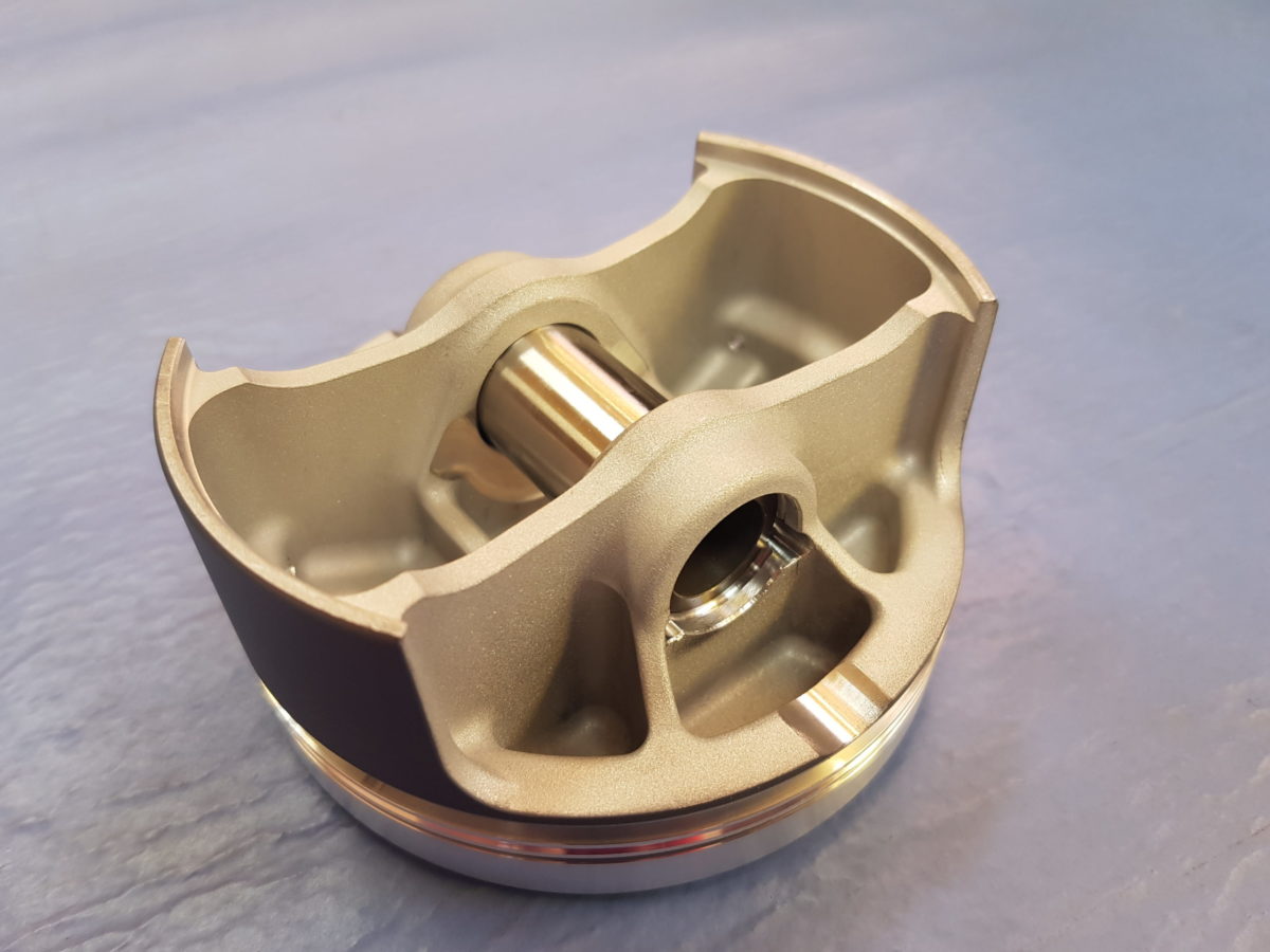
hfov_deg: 67.3
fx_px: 954
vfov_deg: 53.1
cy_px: 476
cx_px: 635
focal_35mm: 26
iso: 80
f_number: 1.7
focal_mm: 4.2
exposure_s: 1/50
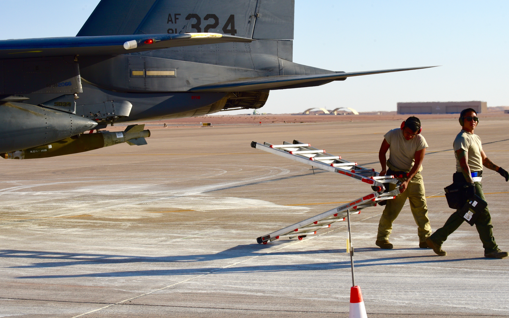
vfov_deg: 15.2
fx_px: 1193
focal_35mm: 86
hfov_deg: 24.1
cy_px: 126
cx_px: 256
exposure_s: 1/200
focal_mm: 70
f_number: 14
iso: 125
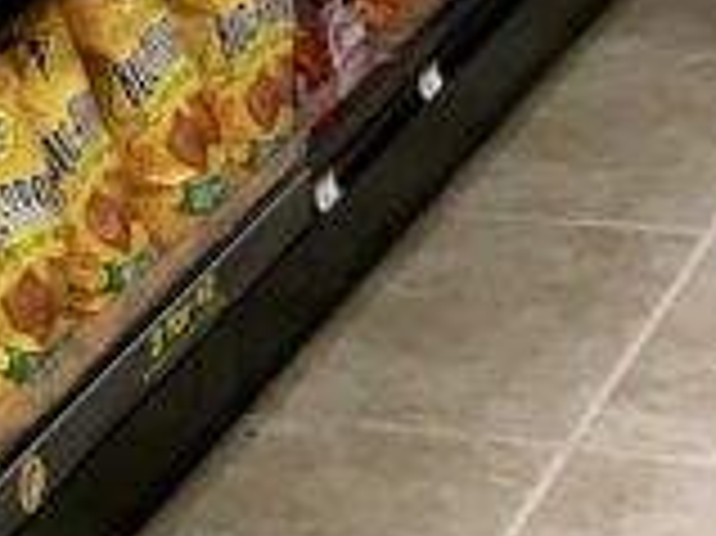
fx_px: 3286
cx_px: -1220
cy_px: -65
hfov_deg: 10.1
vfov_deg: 9.2
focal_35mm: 159
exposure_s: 1/30
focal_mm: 4.15
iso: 32
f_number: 2.2
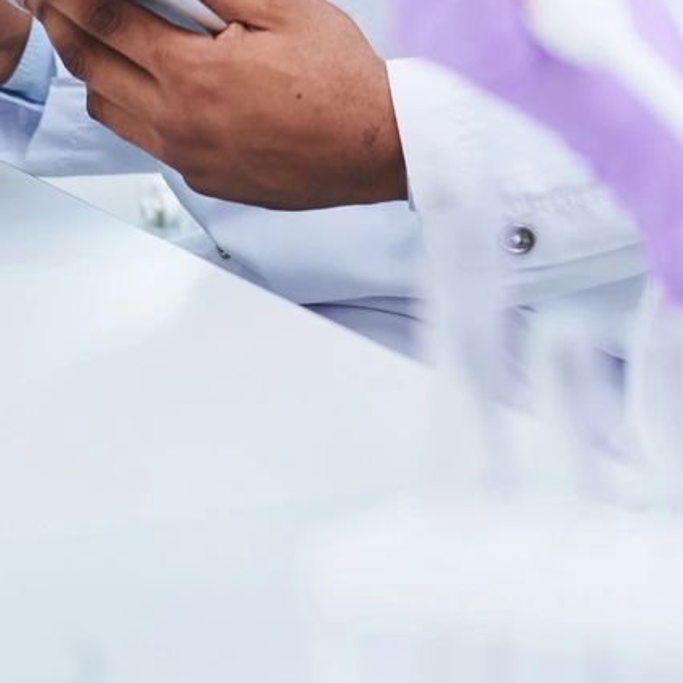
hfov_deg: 11.8
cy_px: -194
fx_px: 3304
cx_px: 289
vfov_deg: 11.5
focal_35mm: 148
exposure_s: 1/200
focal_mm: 35
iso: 500
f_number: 2.8
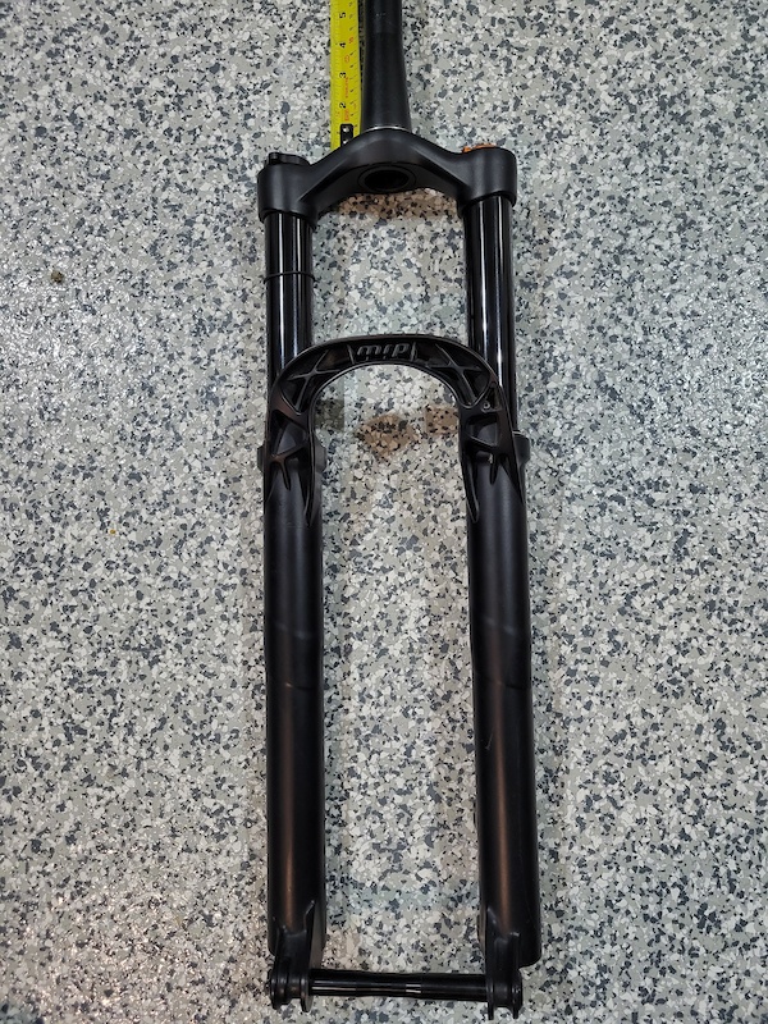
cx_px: 384
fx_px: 769
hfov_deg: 53.1
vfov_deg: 67.3
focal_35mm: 26
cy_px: 512
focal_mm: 5.4
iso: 320
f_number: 1.8
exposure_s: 1/120
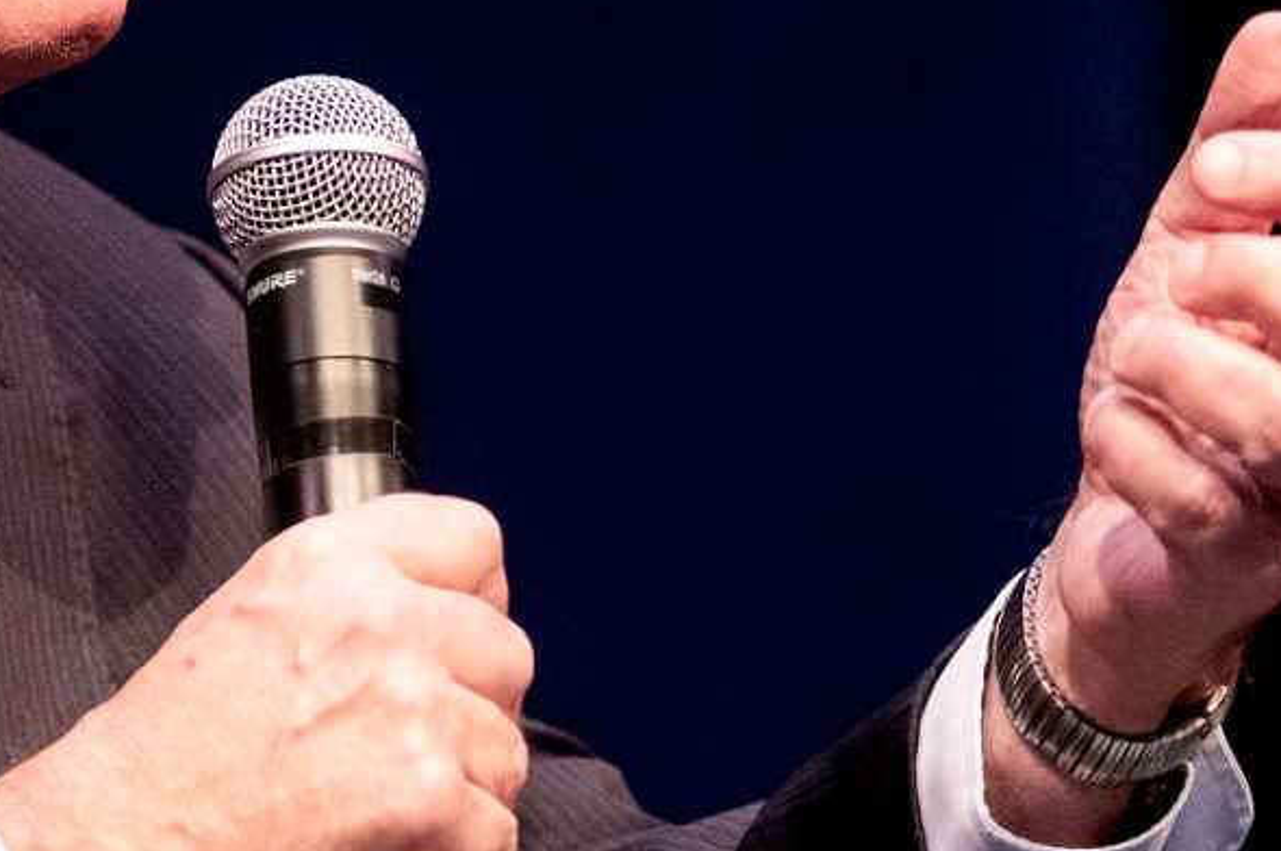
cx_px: 91
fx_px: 37036
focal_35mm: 1042
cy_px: 113
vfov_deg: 1.3
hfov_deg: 2.0
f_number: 4.8
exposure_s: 1/750
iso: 6400
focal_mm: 300
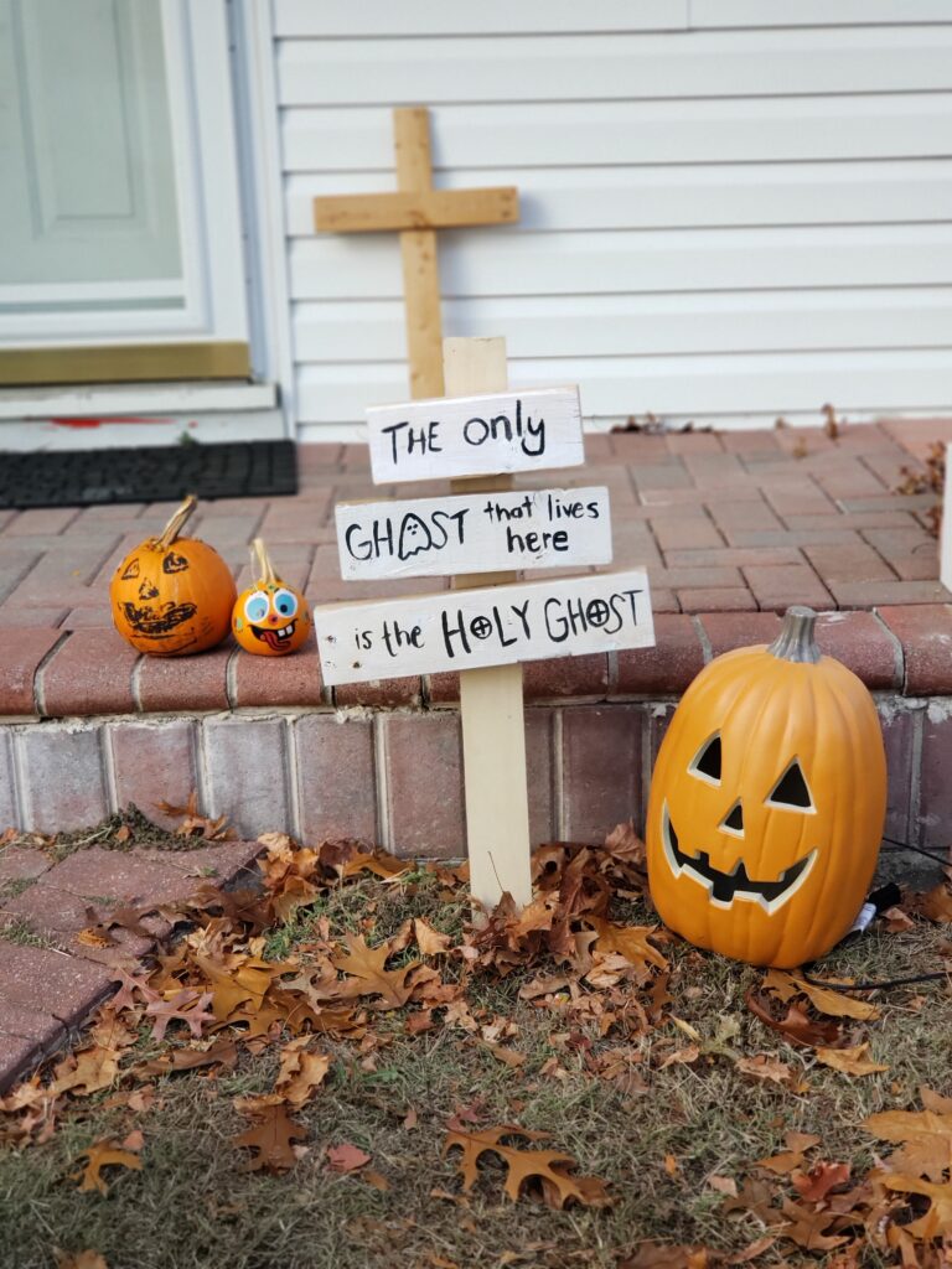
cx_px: 476
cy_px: 634
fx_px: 1907
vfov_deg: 36.8
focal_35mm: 52
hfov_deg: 28.0
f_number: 2.4
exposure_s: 1/100
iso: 50
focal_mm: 6
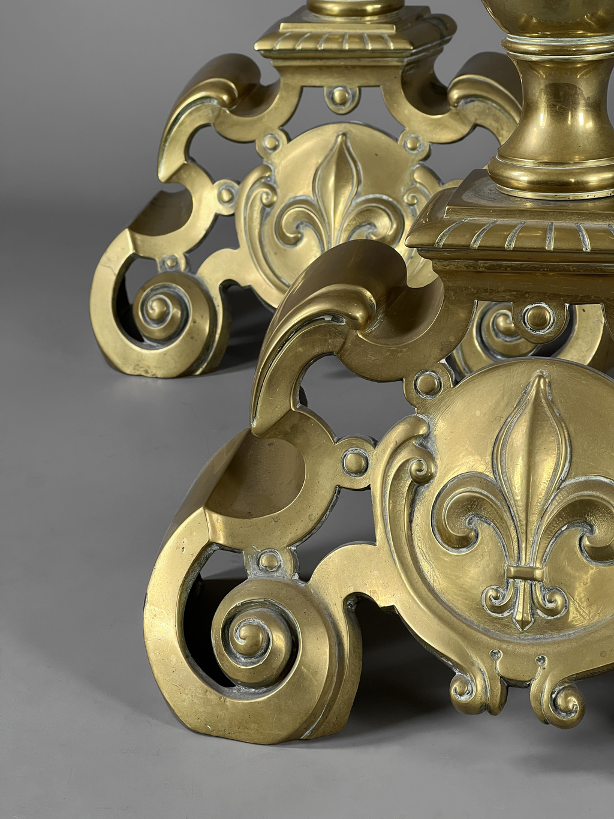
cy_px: 410
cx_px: 307
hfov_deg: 19.1
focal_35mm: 77
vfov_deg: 25.3
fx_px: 1821
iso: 160
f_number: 2.8
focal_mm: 9
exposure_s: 1/99
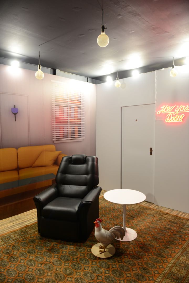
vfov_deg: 73.7
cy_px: 142
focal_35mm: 24
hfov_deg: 53.1
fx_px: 189
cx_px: 94
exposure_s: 1/30
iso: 1600
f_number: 3.5
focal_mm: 24
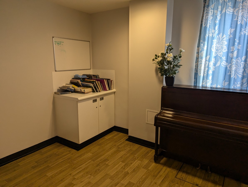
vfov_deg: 56.9
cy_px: 94
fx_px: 172
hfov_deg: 71.5
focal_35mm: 24
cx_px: 124
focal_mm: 6.81
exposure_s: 1/80.3
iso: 45
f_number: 1.85
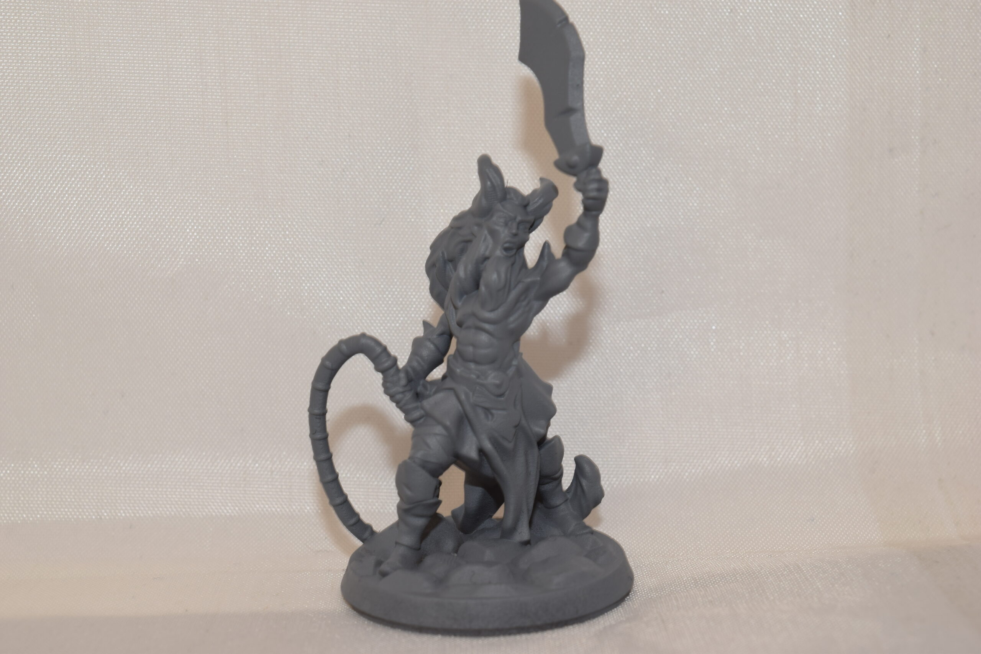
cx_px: 490
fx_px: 1962
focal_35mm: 72
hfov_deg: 28.1
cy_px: 327
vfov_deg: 18.9
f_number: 14
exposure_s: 1/2.5
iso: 100
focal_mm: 48
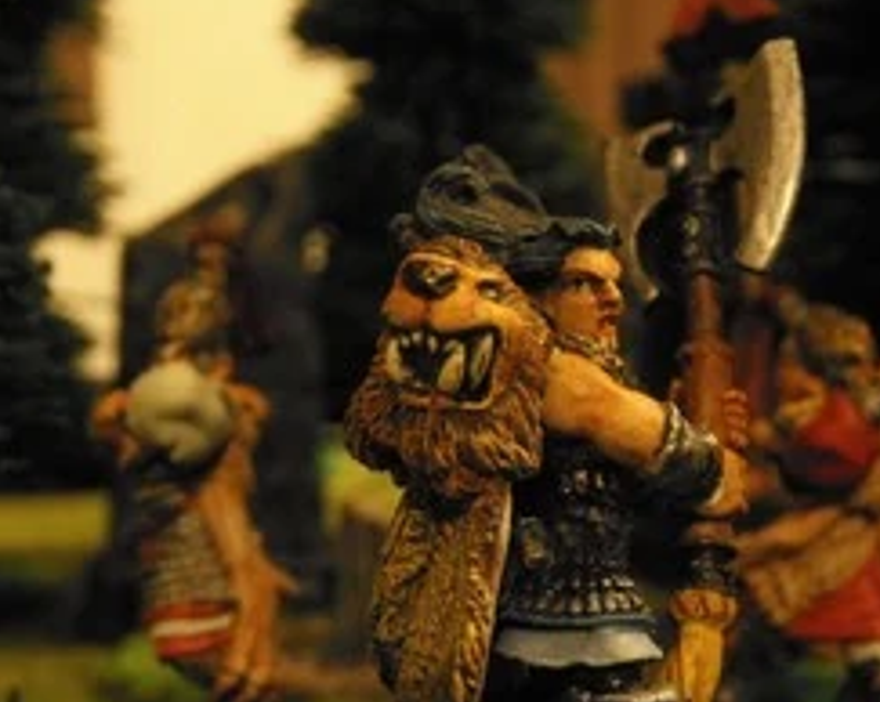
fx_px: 1379
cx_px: 518
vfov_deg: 28.5
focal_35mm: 53
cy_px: 438
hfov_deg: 35.3
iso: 400
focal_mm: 5.93
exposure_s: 1/2
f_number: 3.6
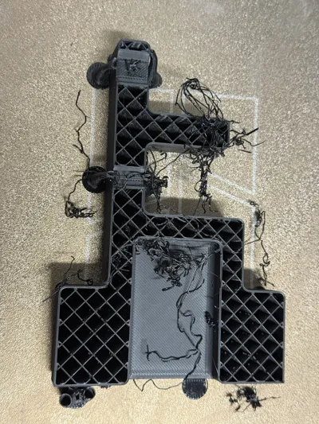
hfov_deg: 30.3
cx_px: 160
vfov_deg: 39.6
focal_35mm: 48
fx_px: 590
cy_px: 212
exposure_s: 1/50
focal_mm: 6.76
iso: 200
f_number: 1.78
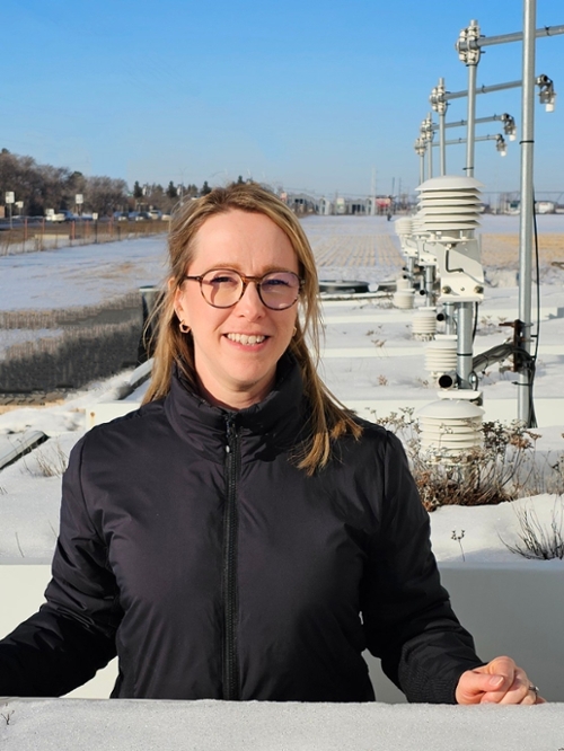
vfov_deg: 73.9
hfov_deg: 58.9
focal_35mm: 23
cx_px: 282
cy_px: 376
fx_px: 499
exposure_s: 1/1839
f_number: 1.7
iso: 10
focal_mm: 6.3
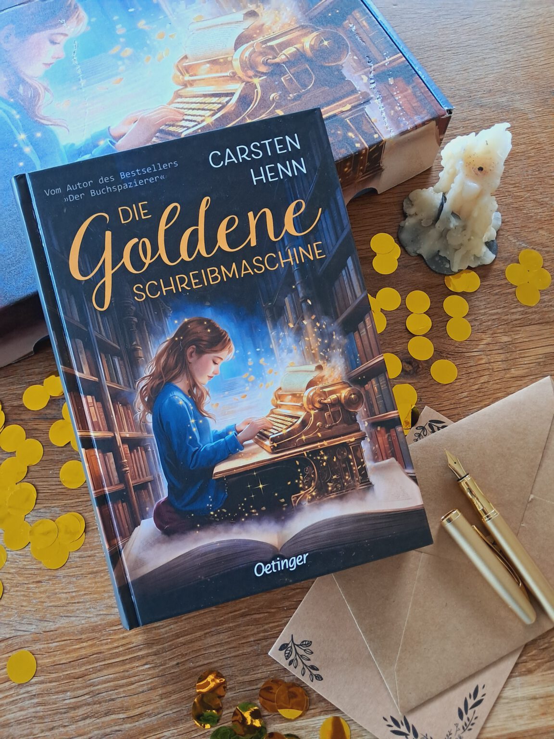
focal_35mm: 27
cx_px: 277
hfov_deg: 51.4
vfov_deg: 65.3
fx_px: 576
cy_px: 370
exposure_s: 1/50
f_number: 1.8
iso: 400
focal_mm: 4
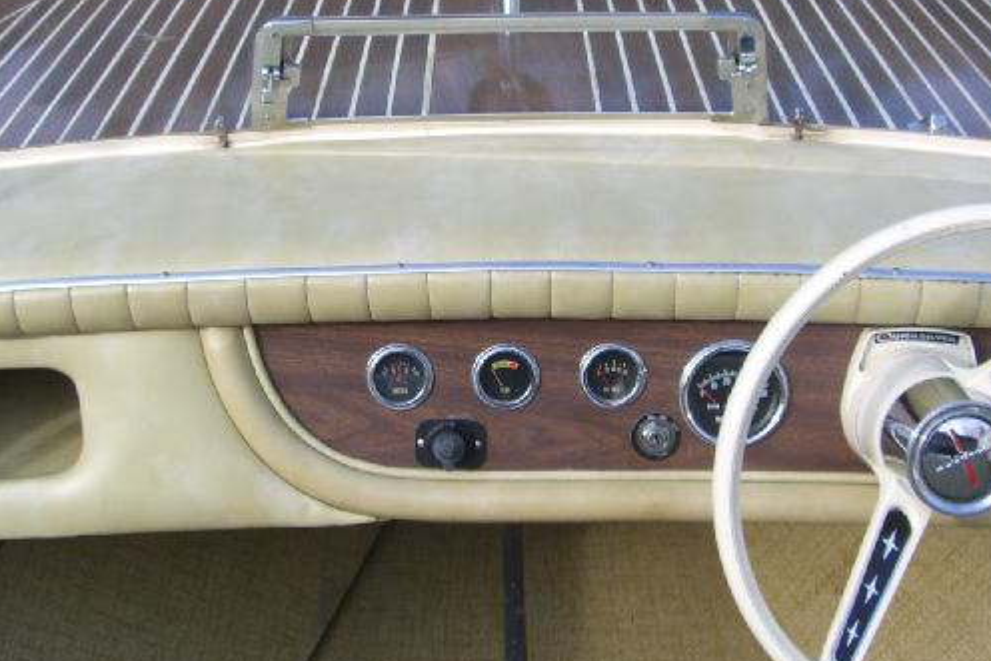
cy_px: 210
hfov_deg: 38.9
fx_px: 1404
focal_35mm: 51
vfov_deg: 26.3
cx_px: 509
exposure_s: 1/200
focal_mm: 6.2
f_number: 4.3
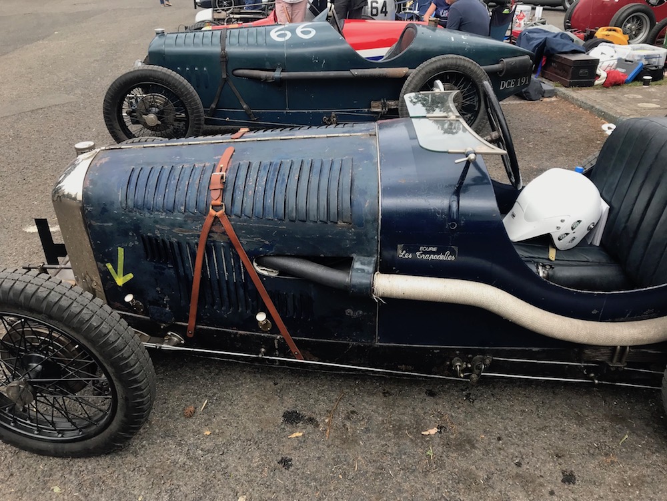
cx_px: 334
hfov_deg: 63.4
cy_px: 250
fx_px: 540
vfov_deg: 49.7
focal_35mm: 28
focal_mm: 3.99
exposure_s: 1/643
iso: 20
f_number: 1.8
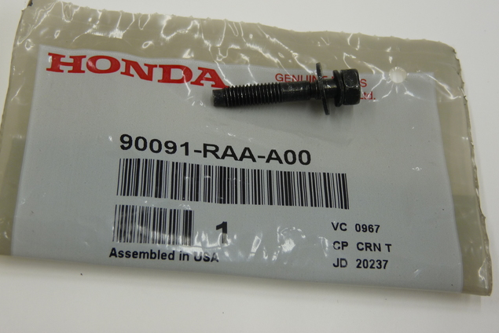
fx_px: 915
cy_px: 152
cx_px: 248
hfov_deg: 30.5
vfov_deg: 20.6
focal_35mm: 66
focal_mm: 11.1
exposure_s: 1/40
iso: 100
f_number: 3.4
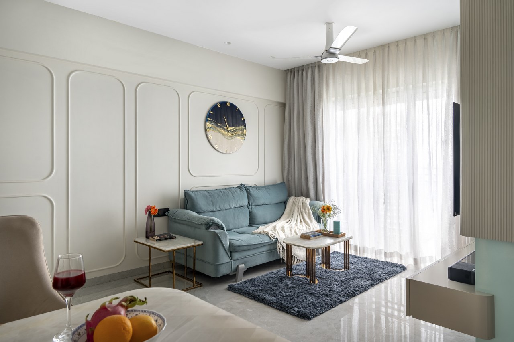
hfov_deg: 73.8
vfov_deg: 53.1
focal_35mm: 24
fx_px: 343
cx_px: 257
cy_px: 171
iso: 250
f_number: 8
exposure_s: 1/25
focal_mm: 24
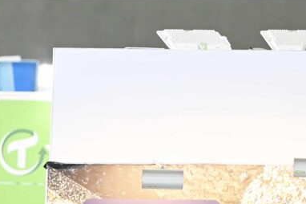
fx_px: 6488
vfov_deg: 1.8
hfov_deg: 2.7
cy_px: 411
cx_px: -296
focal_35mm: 764
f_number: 4.5
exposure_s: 1/250
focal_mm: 180
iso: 1600
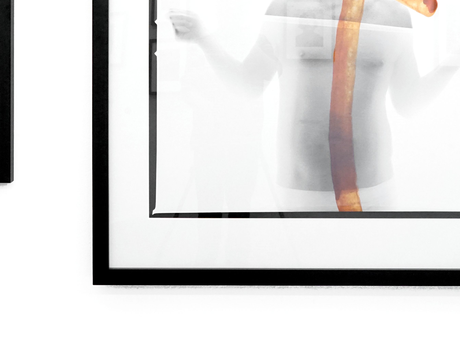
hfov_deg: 32.2
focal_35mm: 60
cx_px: 224
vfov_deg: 23.8
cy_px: 37
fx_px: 797
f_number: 13
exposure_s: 1/60
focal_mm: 28
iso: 4000
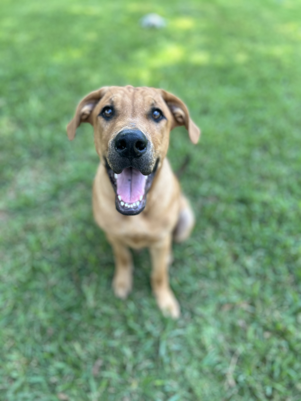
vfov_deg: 67.3
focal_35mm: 26
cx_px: 150
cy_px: 200
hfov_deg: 53.1
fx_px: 301
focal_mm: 5.7
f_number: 1.5
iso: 40
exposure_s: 1/268
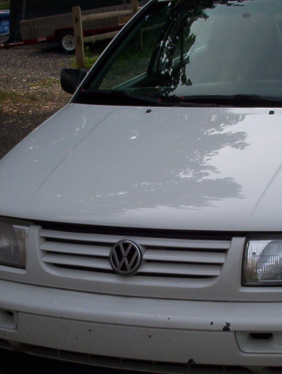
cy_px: 178
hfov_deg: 19.0
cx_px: 224
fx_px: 833
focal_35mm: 77
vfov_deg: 25.3
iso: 100
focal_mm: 6
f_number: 4.5
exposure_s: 1/224
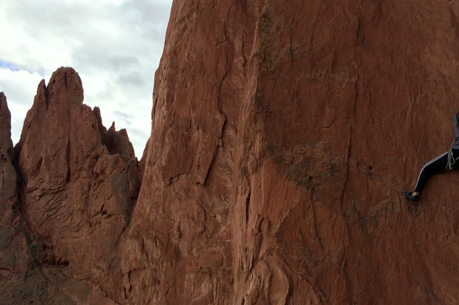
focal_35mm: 39
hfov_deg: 49.4
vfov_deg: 34.2
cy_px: 158
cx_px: 268
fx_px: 497
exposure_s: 1/746
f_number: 2.2
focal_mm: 4.15
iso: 32
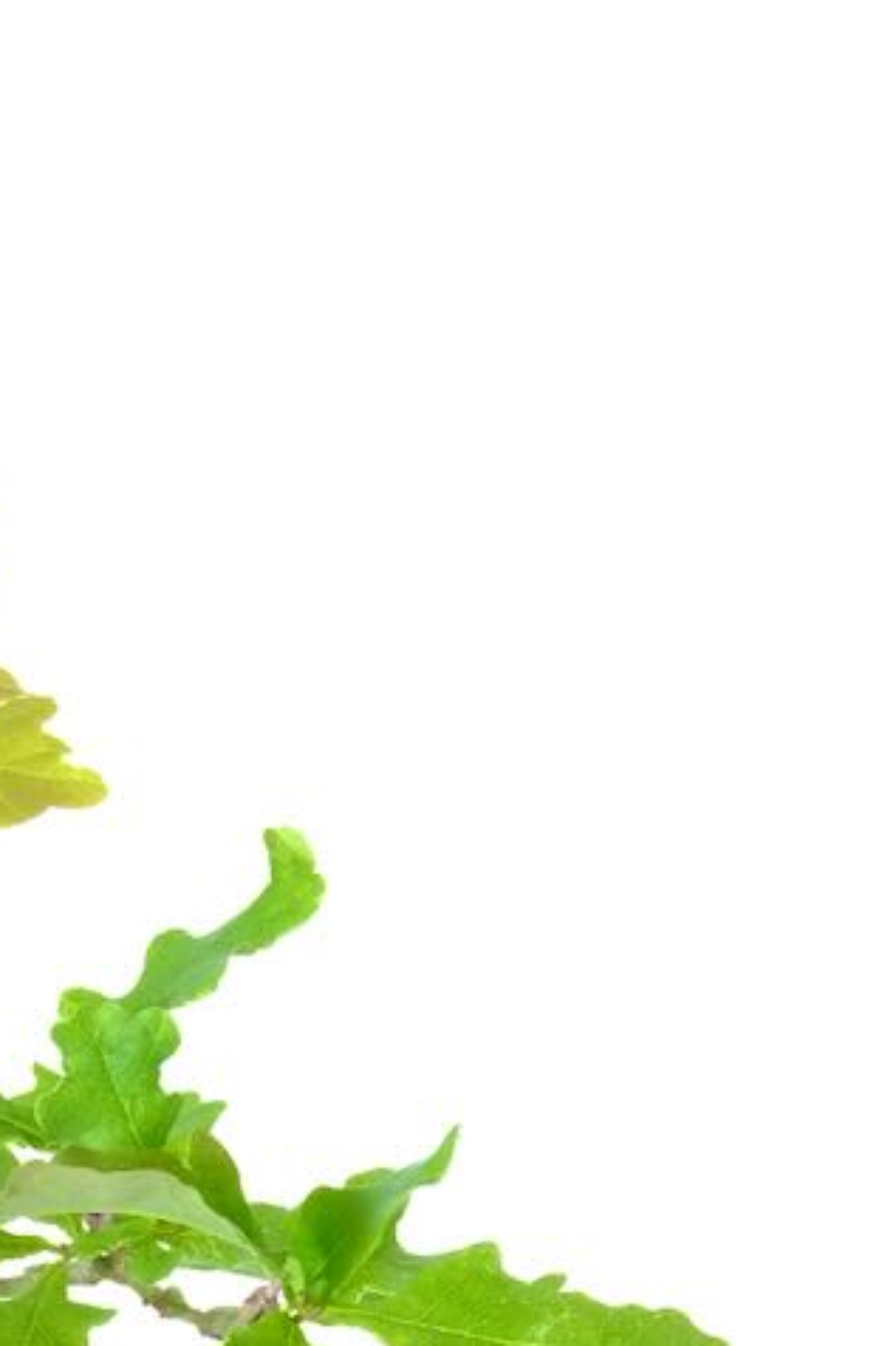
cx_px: -274
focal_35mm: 347
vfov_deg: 5.9
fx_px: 12963
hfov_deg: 3.9
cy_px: 1598
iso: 2500
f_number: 9
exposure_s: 1/15
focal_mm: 86
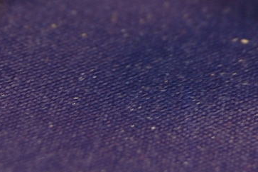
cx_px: 208
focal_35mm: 296
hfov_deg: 7.0
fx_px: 2117
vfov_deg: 4.6
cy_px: -131
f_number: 5.6
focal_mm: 55
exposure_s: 1/30
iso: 400
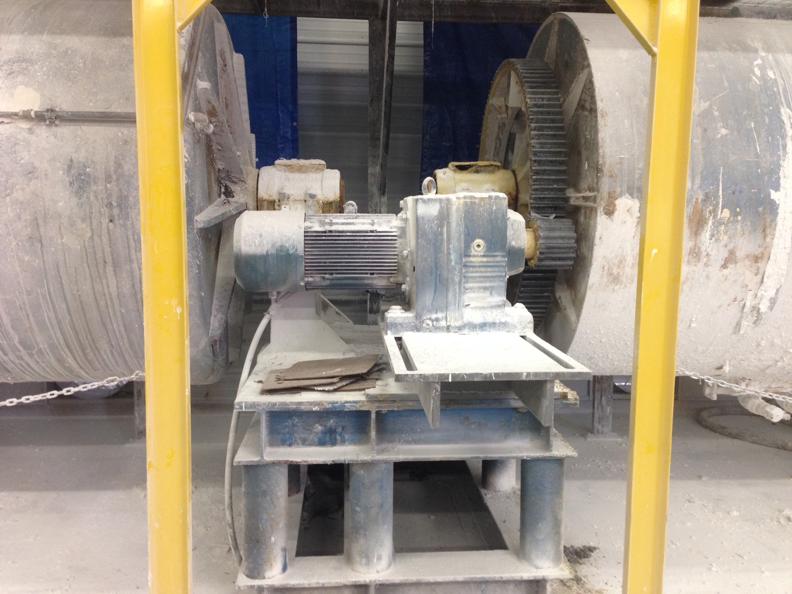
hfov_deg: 55.4
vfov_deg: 42.9
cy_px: 297
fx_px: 755
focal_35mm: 33
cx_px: 396
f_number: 2.4
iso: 125
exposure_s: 1/20
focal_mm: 4.12
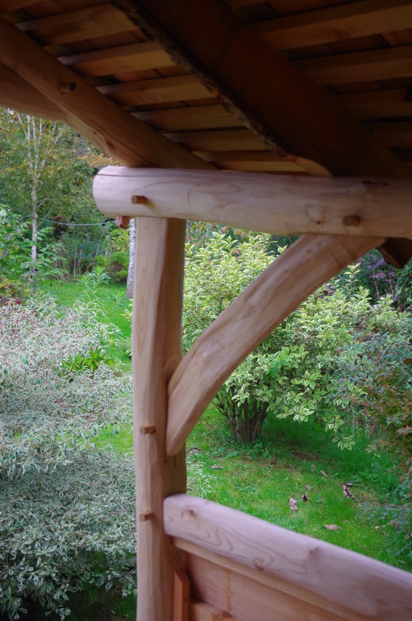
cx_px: 206
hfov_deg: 29.1
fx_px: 793
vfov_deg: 42.8
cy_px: 310
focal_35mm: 46
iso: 200
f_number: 4
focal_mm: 30.63
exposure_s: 1/60
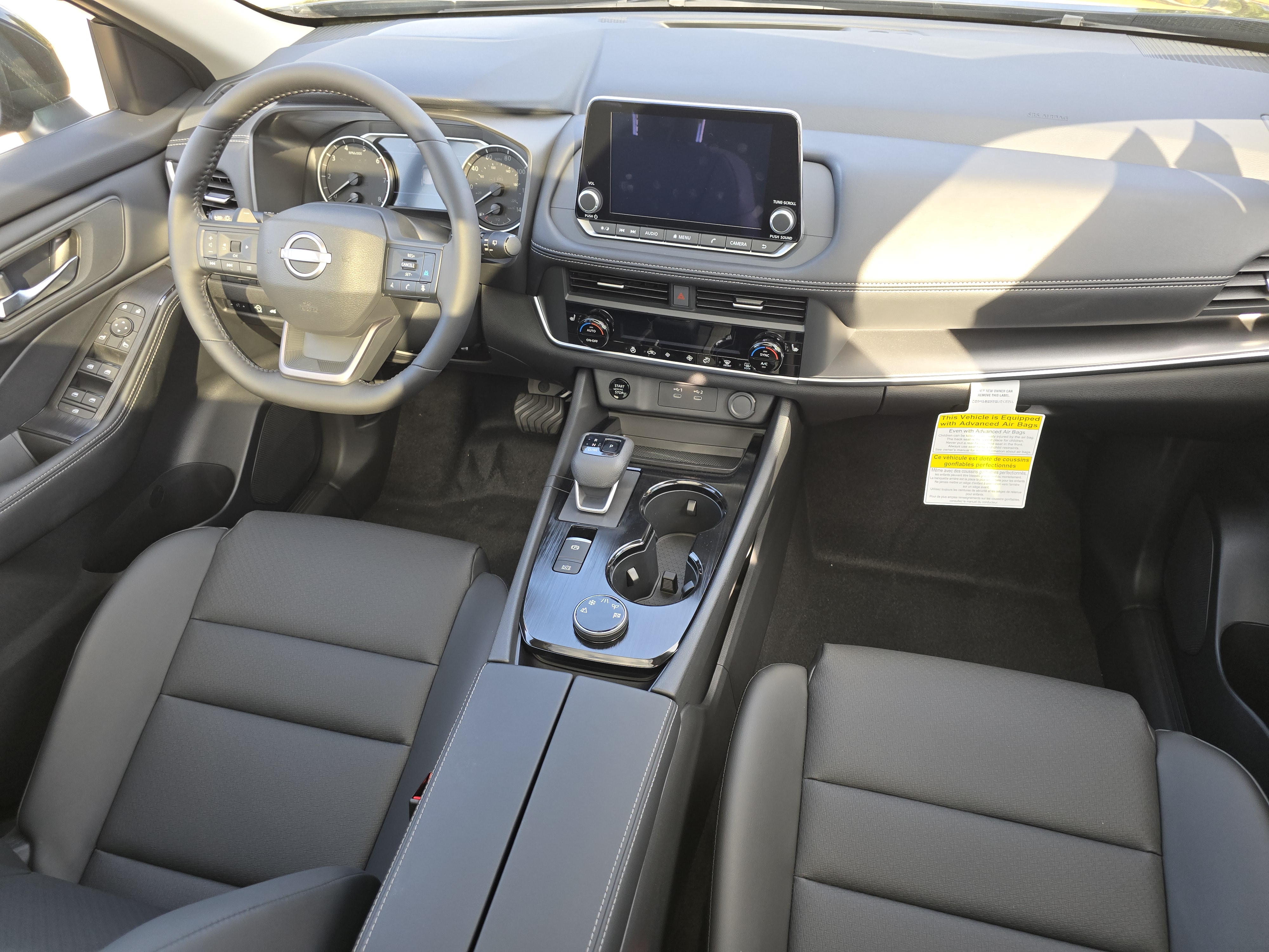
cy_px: 476
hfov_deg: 73.9
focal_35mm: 23
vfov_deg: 58.9
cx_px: 634
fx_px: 843
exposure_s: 1/180
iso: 80
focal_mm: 6.3
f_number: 1.7
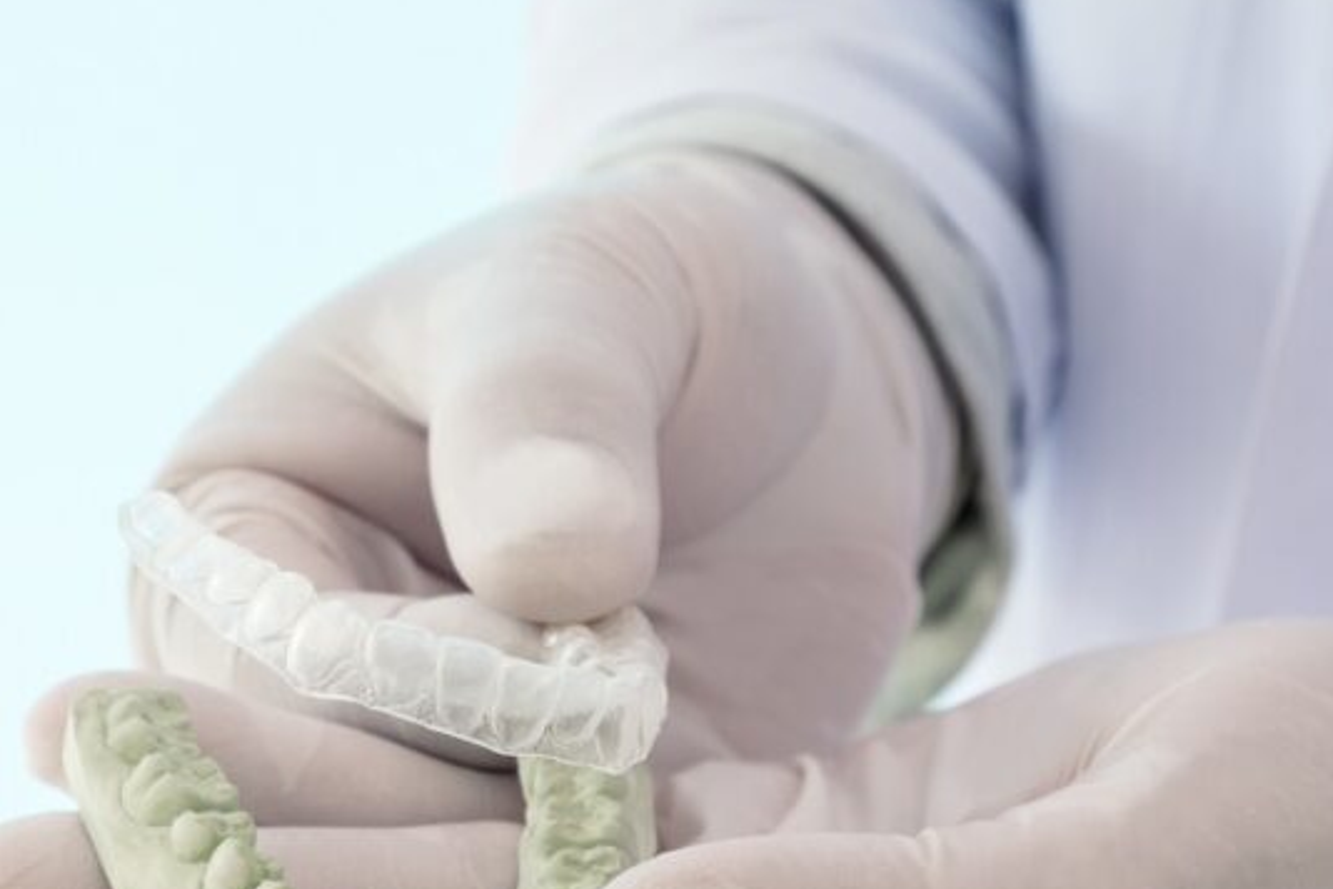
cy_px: 501
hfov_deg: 21.6
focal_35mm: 94
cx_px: 397
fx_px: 3480
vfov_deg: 14.5
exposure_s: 1/75
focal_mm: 32.9
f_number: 6.4
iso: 400
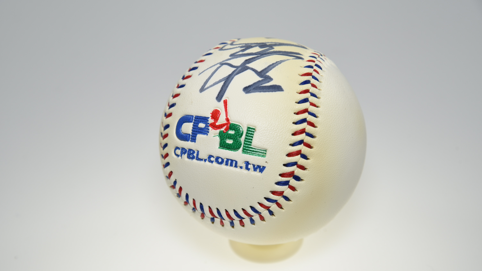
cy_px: 146
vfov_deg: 9.6
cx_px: 241
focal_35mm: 126
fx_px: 1610
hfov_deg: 17.0
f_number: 8
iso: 100
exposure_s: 1/30
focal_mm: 120
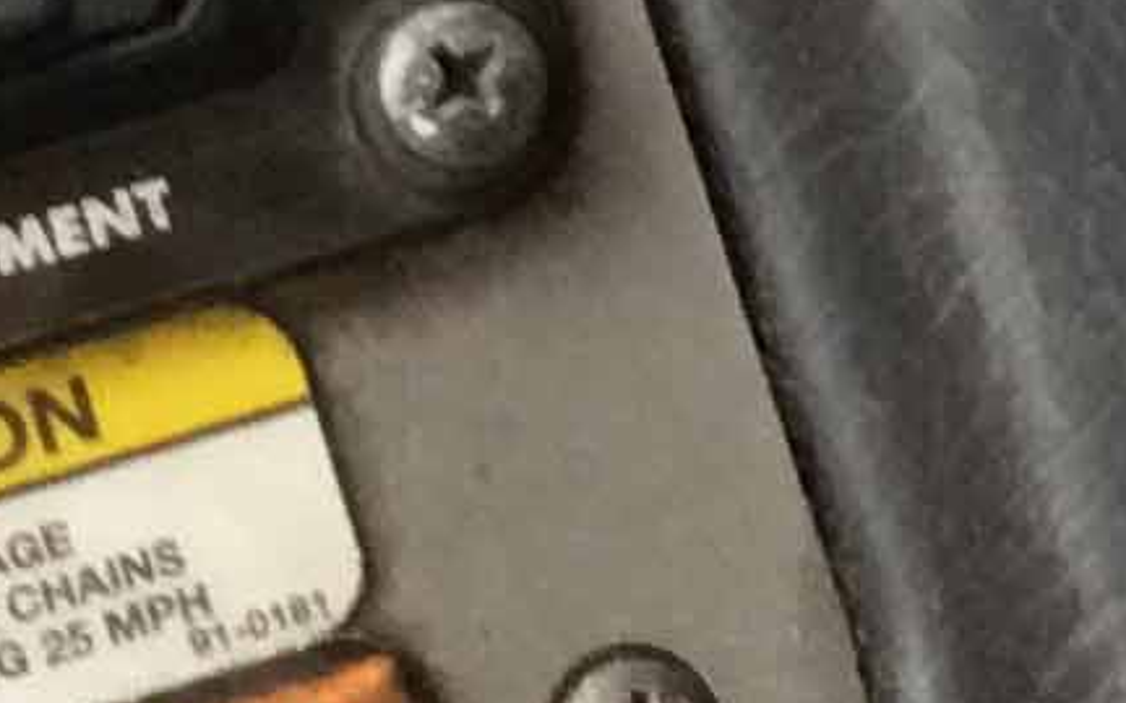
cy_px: -453
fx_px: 7610
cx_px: 944
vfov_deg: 5.2
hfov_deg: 8.4
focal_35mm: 248
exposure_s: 1/30
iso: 100
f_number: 2.4
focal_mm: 3.3
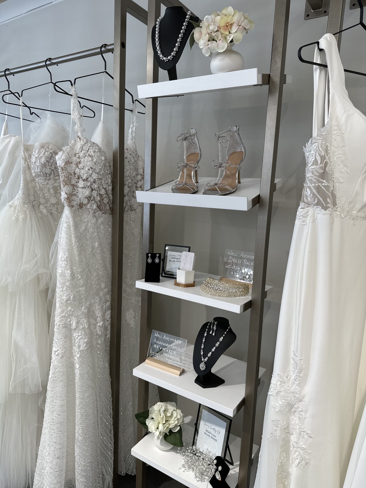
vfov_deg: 71.6
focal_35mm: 24
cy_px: 244
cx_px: 183
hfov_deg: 56.8
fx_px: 338
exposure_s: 1/120
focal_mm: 6.86
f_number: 1.78
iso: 64
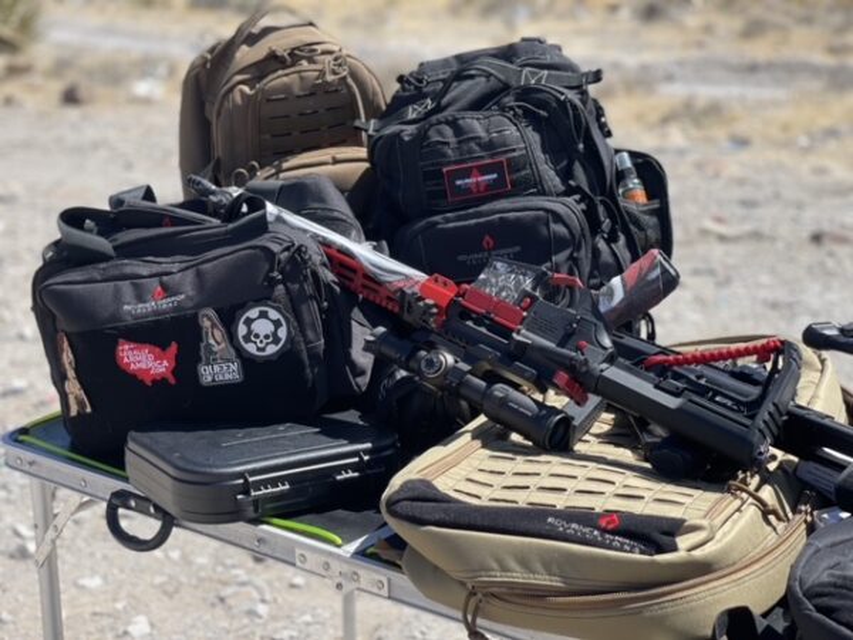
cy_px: 320
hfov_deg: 30.3
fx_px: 1577
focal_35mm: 64
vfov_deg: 22.9
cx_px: 426
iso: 20
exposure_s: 1/595
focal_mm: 7.5
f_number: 2.2
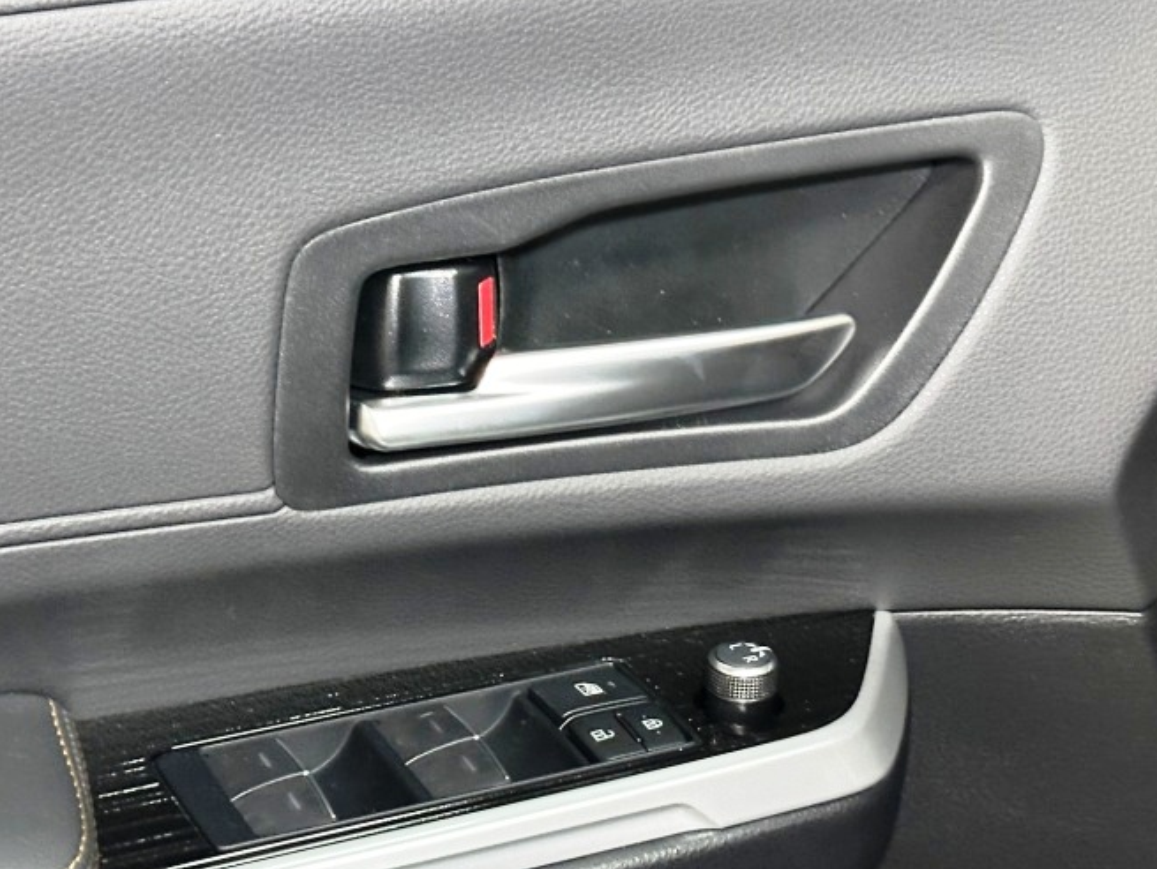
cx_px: 505
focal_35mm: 75
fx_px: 2508
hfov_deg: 26.0
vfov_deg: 19.5
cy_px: 643
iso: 640
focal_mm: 6.86
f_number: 1.78
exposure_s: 1/30
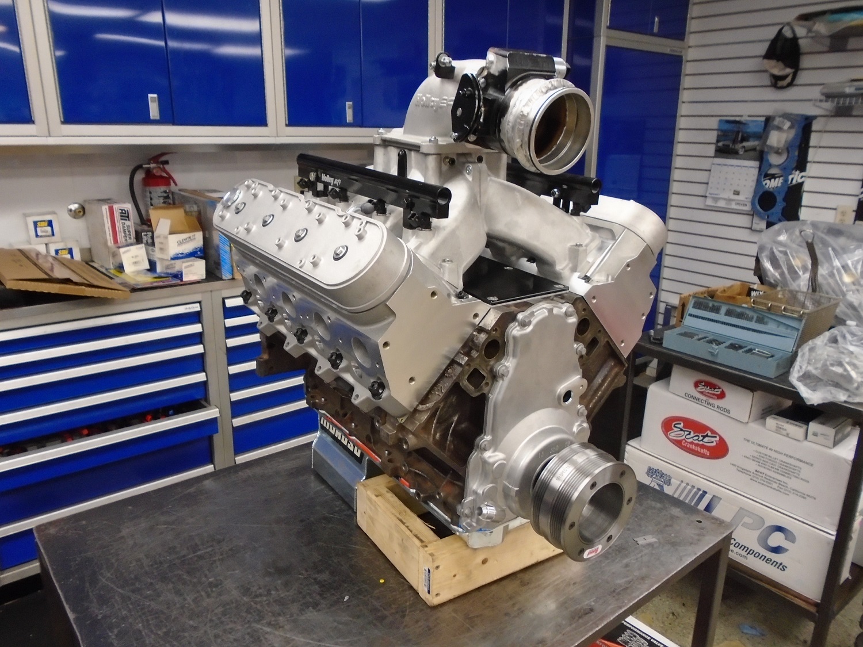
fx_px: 648
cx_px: 432
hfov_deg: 67.3
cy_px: 324
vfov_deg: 53.1
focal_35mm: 26
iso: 320
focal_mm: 4.6
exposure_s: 1/30
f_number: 3.2
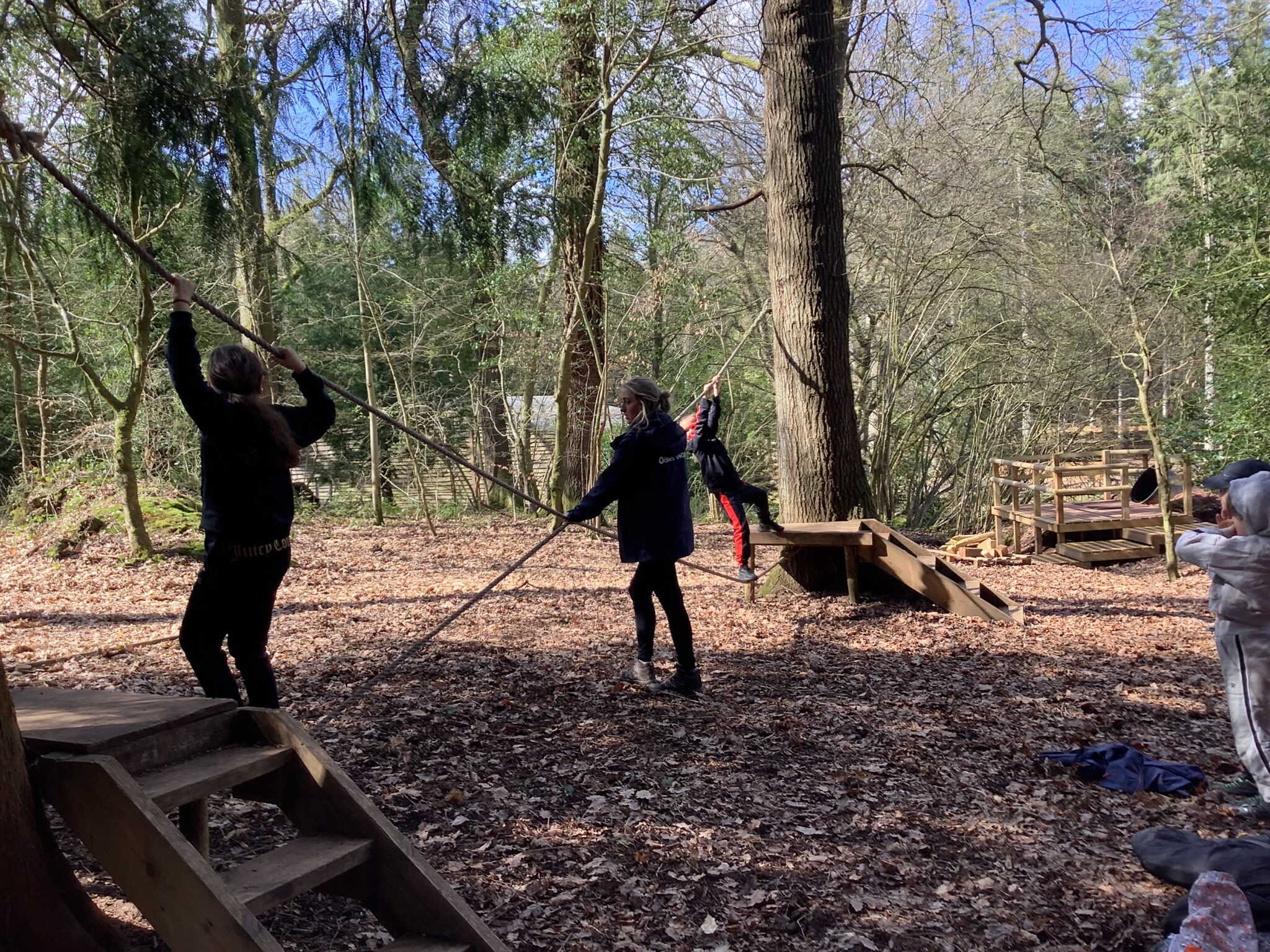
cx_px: 635
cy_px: 476
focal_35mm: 31
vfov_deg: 45.4
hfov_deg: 58.4
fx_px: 1137
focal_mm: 3.3
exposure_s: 1/118
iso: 25
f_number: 2.4
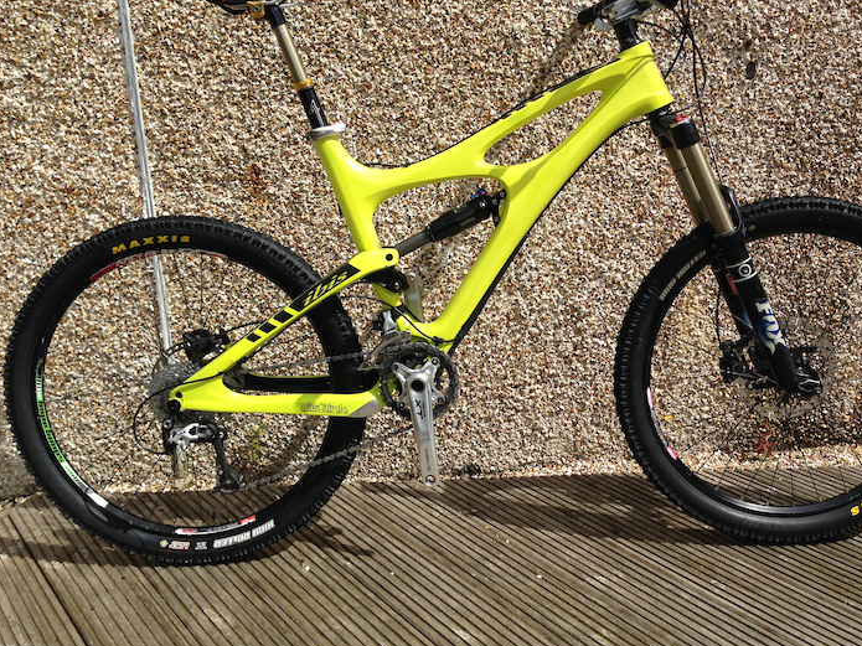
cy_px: 291
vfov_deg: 37.7
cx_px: 491
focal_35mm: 38
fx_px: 946
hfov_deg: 48.8
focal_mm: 4.12
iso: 50
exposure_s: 1/2358
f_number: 2.4
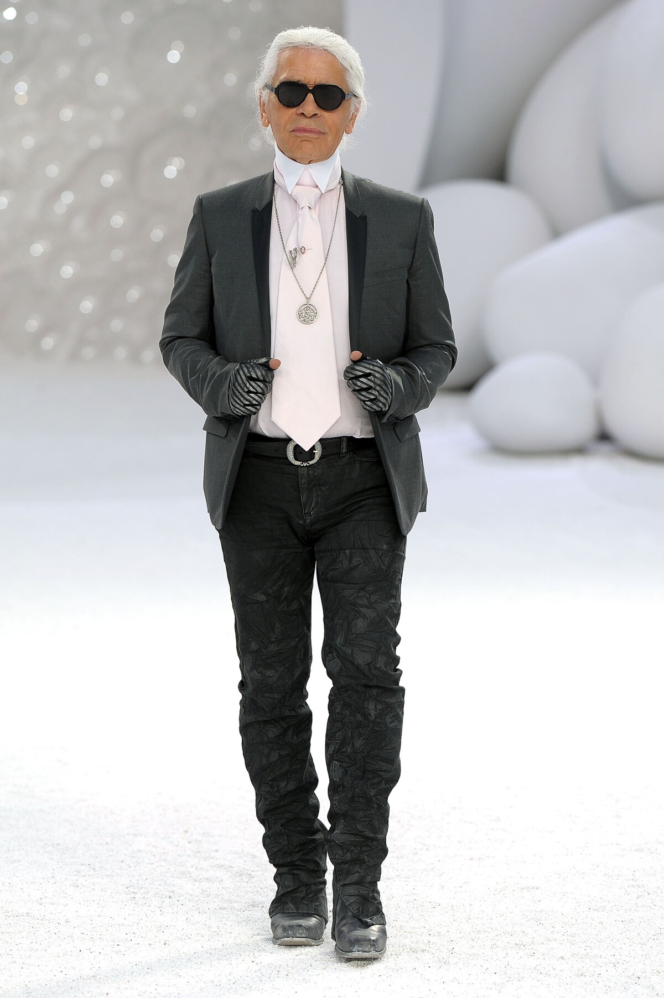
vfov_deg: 6.9
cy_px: 499
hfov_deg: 4.6
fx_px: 8312
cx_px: 332
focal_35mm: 300
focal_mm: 300
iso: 640
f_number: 6.3
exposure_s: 1/1000
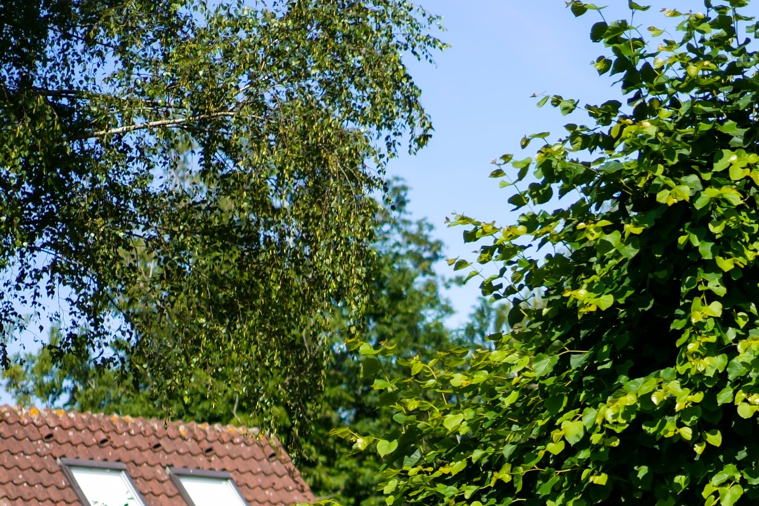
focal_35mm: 158
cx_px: 844
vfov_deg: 8.6
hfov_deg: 12.8
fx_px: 3330
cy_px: 536
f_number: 1.8
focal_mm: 55
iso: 50
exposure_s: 1/1600
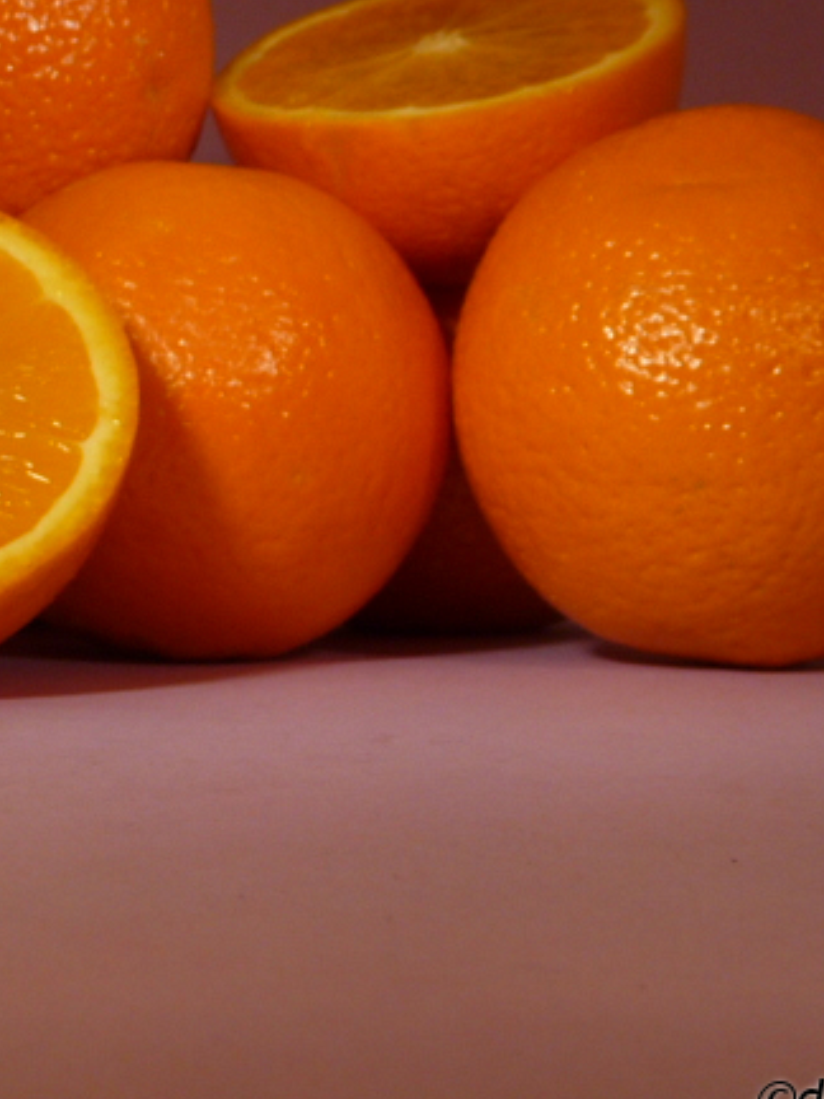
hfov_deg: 19.8
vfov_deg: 26.3
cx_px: 231
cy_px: 522
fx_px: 2349
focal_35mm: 74
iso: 100
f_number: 3.4
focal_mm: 5
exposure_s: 1/100
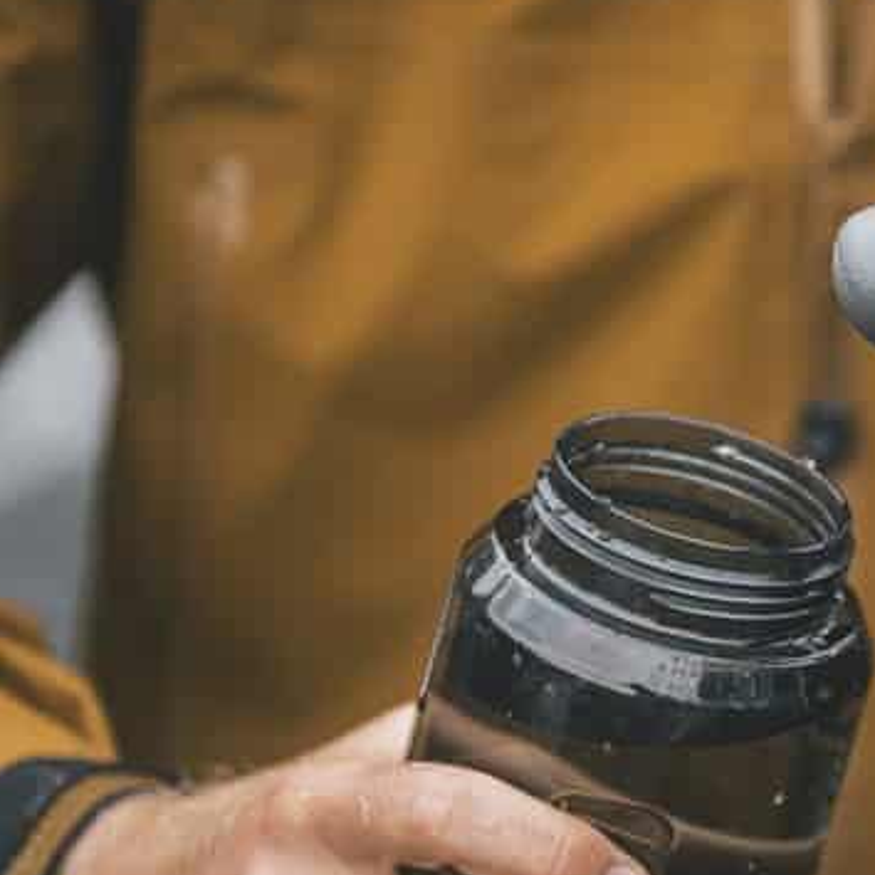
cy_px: 512
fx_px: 8865
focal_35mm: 310
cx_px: 1075
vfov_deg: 5.7
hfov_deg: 5.6
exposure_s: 1/640
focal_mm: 129
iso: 640
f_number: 3.2
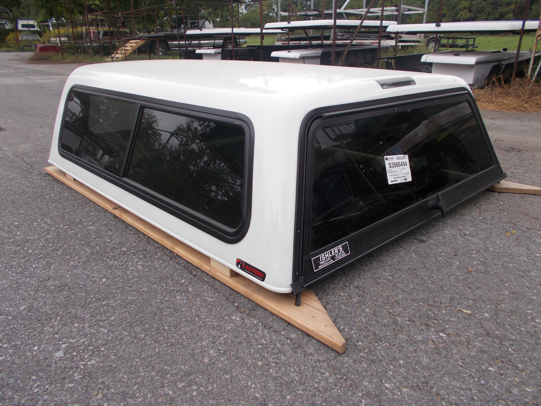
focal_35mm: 26
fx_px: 406
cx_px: 270
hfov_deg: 67.3
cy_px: 203
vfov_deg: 53.1
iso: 80
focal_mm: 4.6
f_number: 3.2
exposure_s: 1/160
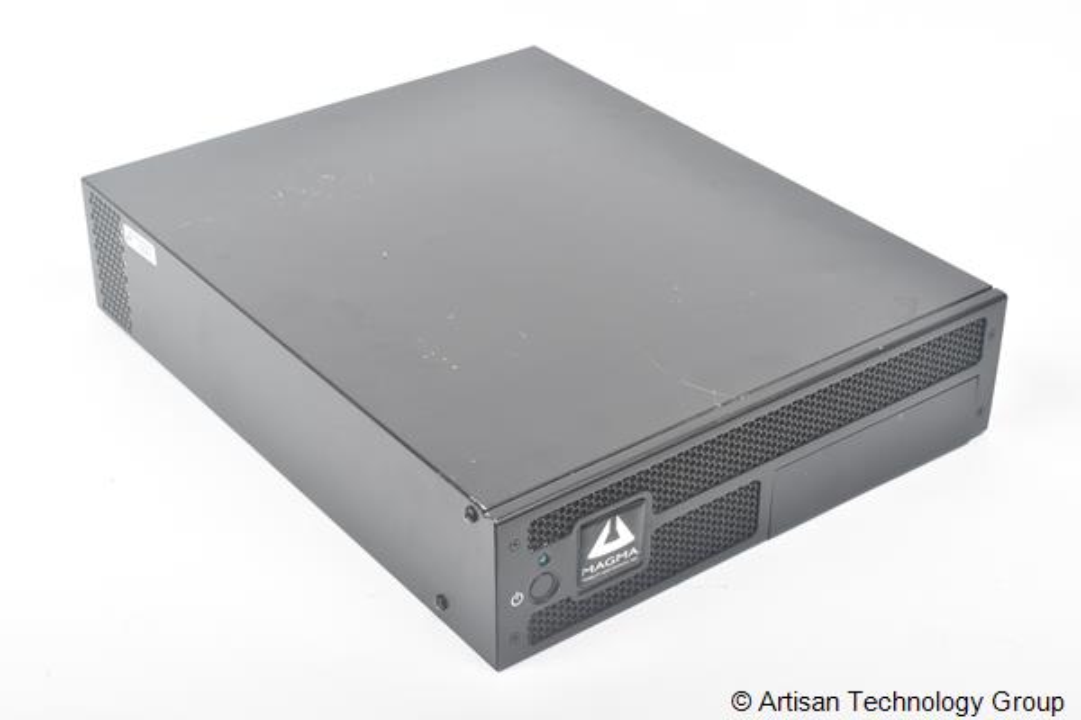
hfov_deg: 35.1
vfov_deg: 23.8
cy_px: 360
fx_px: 1711
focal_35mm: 57
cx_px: 540
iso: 200
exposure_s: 1/200
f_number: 13
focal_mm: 38
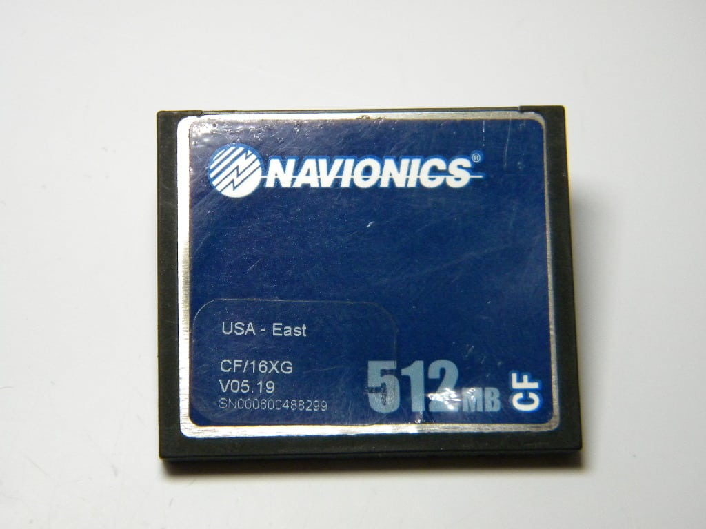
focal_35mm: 83
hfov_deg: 23.6
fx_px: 1693
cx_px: 353
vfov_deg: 17.8
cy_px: 264
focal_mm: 15.1
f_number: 4.5
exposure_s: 1/565
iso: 400
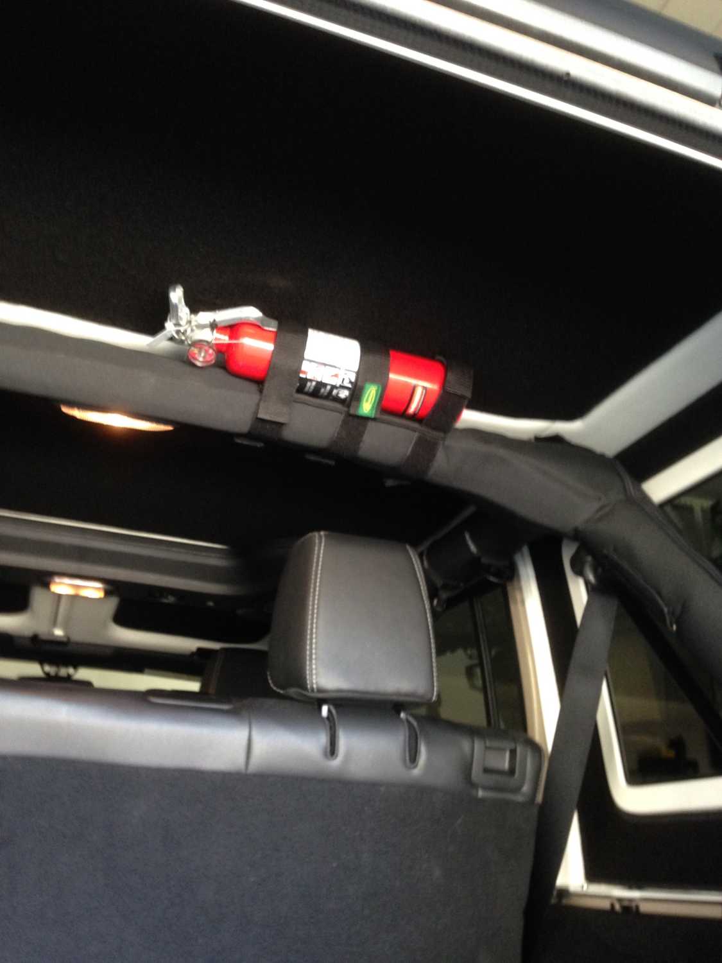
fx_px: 918
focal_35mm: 33
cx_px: 361
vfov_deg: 55.4
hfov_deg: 42.9
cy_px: 482
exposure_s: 1/20
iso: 200
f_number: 2.4
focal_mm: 4.12
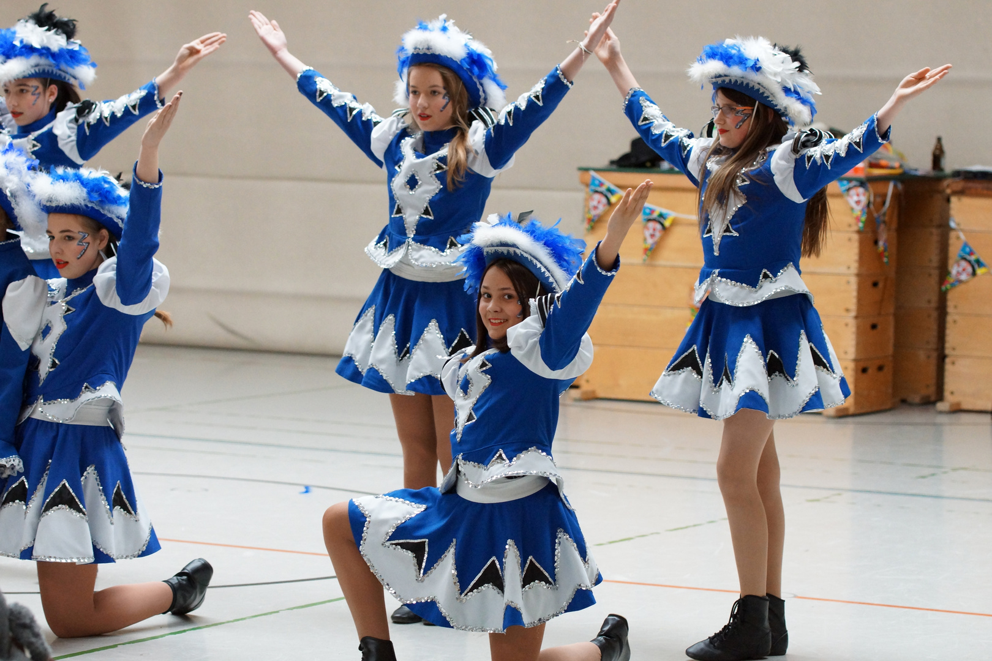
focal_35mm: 135
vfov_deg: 10.2
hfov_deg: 15.2
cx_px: 496
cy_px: 330
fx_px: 3720
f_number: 4
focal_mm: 90
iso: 1600
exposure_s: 1/160
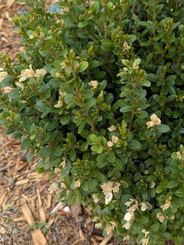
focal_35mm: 49
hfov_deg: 29.0
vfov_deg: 38.9
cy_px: 110
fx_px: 347
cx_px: 149
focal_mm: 6.81
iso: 50
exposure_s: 1/224
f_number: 1.85
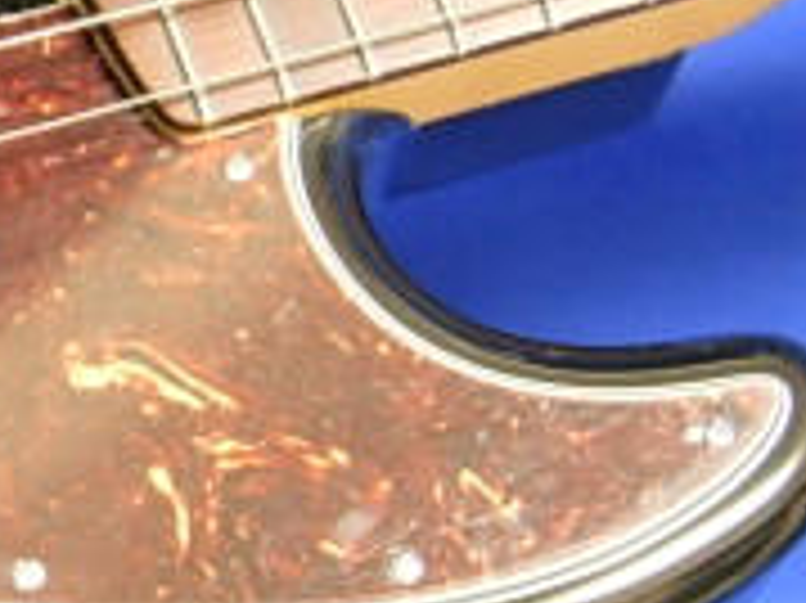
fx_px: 3002
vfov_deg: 11.5
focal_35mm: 129
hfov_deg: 14.4
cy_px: 396
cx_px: -347
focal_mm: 7.5
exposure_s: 1/3.6
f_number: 2.7
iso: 200
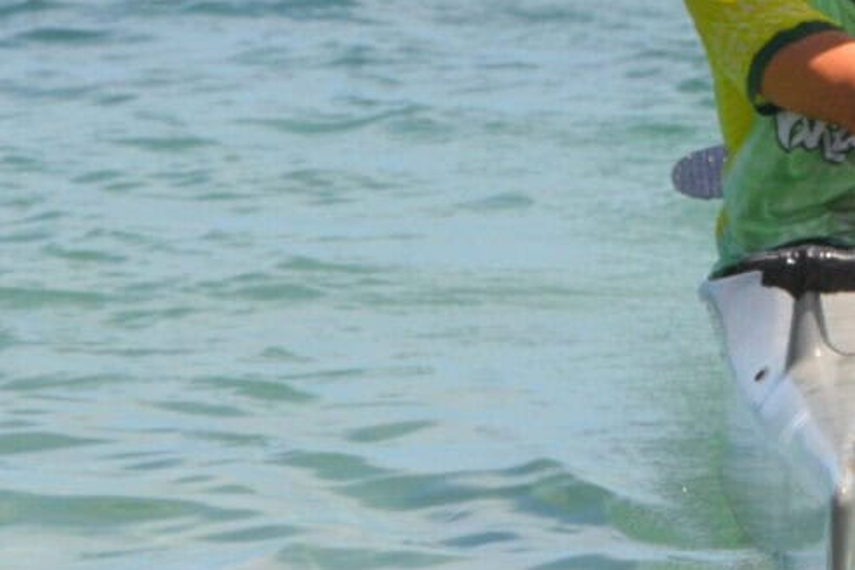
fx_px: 22205
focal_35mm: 935
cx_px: 1043
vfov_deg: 1.5
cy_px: 45
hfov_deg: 2.2
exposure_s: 1/1600
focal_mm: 200
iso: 1000
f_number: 10
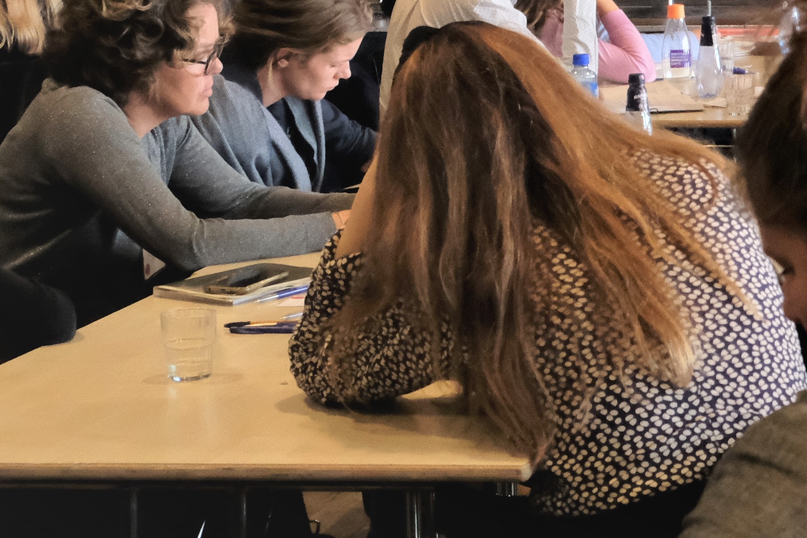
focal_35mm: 121
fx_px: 2712
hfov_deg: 15.5
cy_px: -118
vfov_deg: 11.1
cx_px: 1254
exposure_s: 1/50
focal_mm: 24.3
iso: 5000
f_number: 8
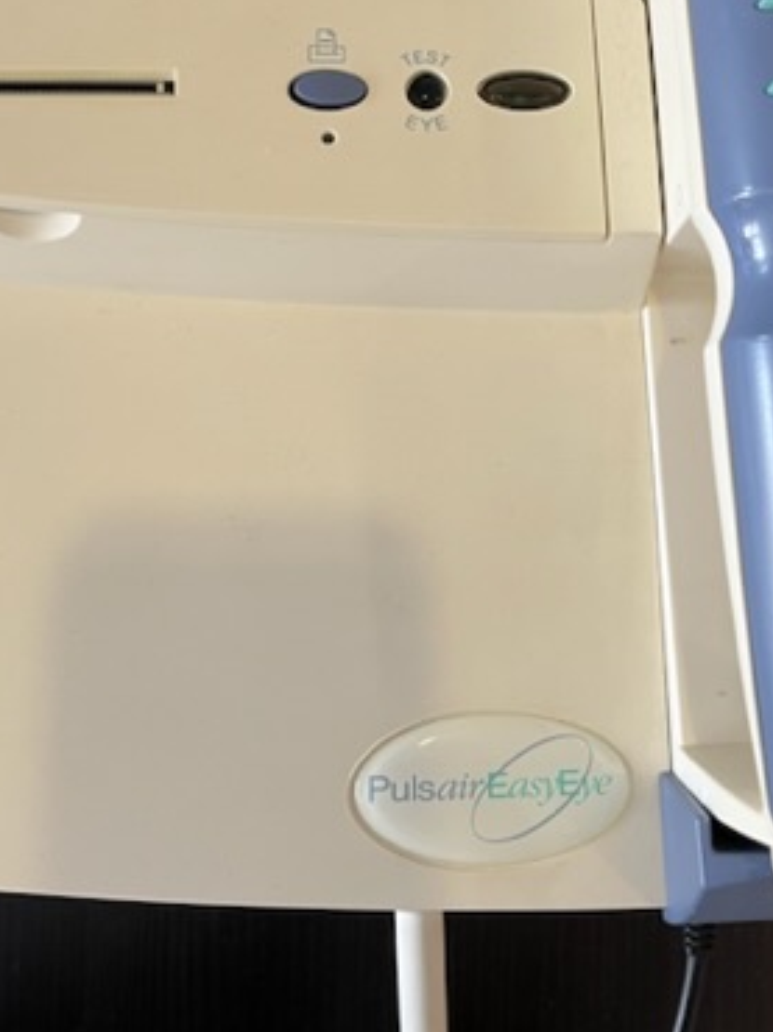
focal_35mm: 45
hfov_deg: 32.1
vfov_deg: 40.8
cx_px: 421
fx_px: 1341
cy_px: 251
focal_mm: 5.1
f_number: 1.6
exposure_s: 1/50
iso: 80
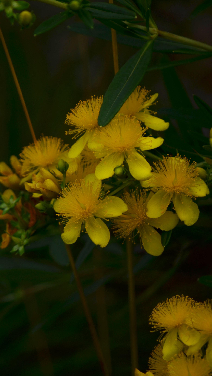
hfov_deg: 2.6
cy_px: 188
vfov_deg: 4.6
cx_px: 15
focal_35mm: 474
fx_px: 4738
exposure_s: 1/1600
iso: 100
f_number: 5.6
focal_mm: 200
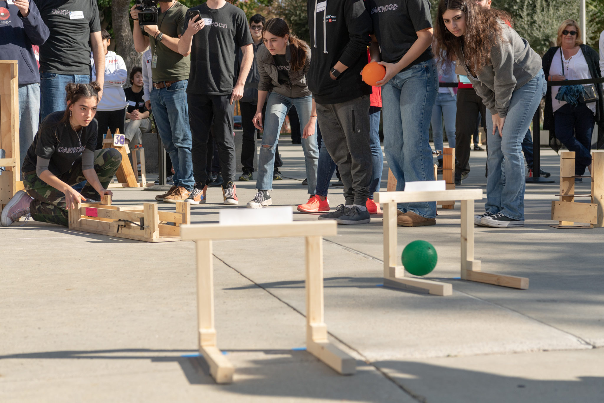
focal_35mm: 70
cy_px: 202
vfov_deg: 19.5
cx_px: 302
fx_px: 1175
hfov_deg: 28.8
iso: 560
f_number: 5.6
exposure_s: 1/2000
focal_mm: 70
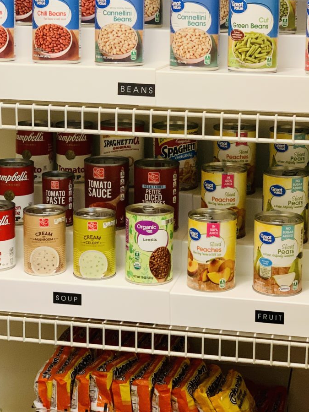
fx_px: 916
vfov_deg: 25.3
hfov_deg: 19.1
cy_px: 158
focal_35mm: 77
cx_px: 168
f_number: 2.4
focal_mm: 6
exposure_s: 1/60
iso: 160
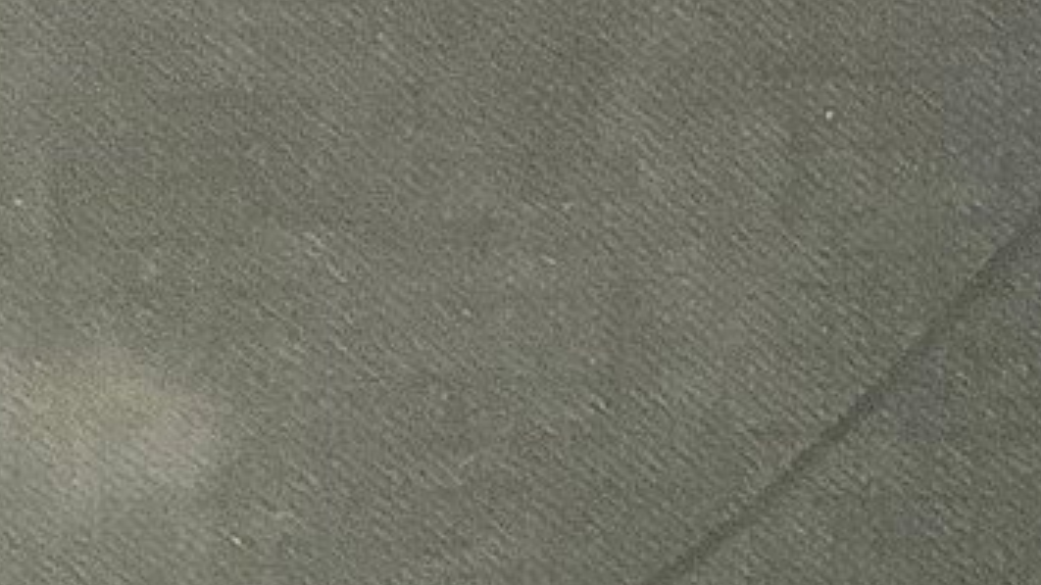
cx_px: 1550
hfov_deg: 10.9
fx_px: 5271
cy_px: 794
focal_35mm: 191
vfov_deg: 6.3
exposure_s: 1/60
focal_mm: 3.3
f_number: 2.4
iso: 250
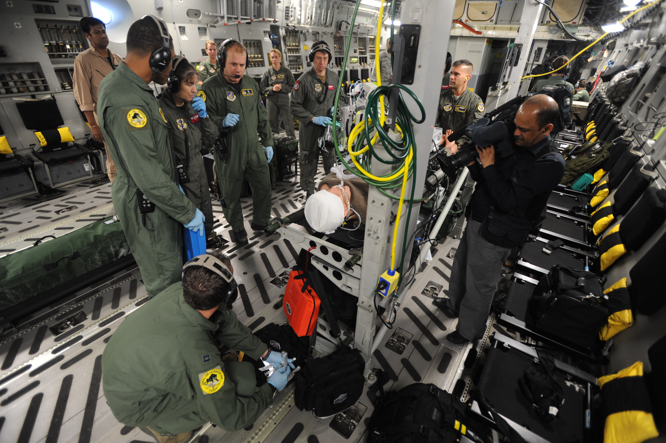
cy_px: 222
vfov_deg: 70.4
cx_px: 333
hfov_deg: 93.3
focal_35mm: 17
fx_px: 314
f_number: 2.8
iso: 1000
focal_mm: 17
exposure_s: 1/100
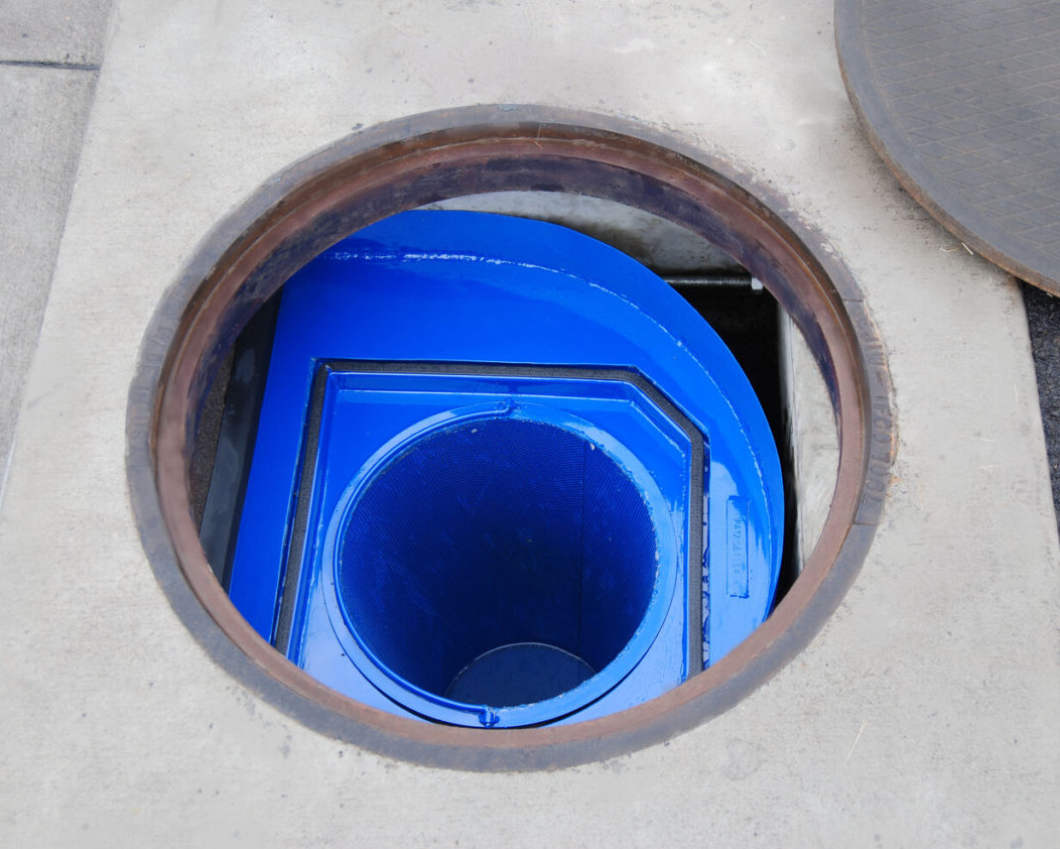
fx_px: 1506
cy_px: 424
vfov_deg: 31.5
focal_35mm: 48
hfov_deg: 38.7
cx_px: 576
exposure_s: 1/100
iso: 200
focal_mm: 28
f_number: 5
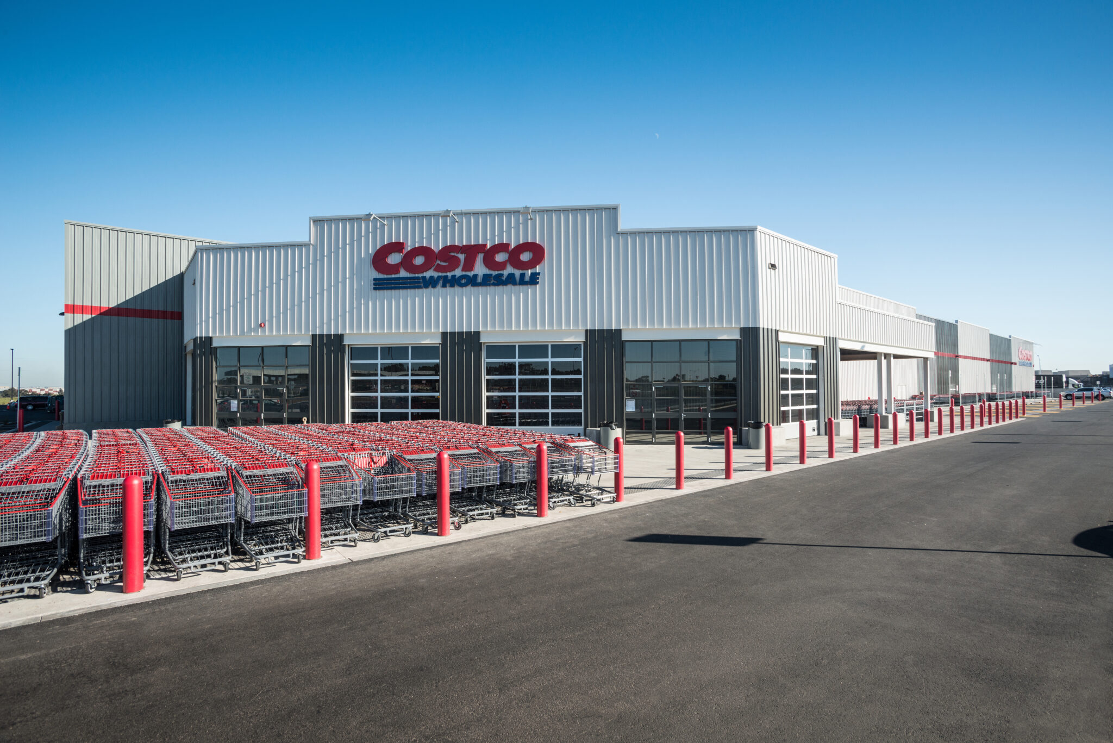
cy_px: 372
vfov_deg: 70.5
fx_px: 526
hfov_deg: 93.3
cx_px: 556
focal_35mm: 17
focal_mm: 17
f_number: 11
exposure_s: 1/90
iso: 250
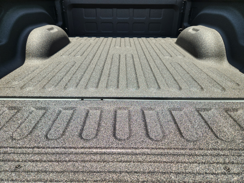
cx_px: 122
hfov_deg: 73.9
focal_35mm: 23
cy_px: 92
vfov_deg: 58.9
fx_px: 162
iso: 20
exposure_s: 1/794
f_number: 1.8
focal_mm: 5.4
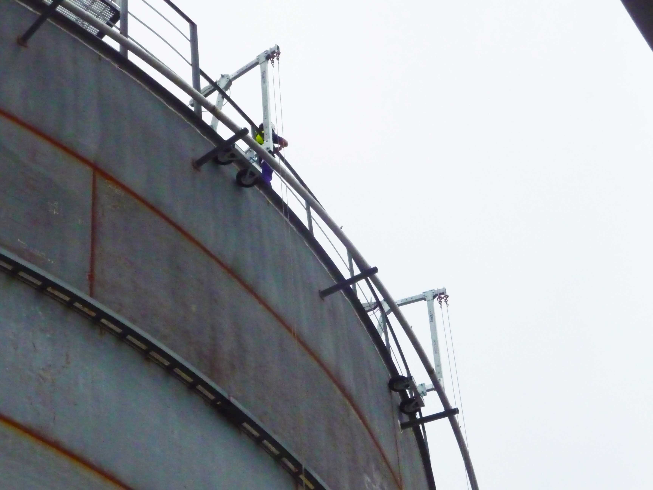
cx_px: 326
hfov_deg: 16.6
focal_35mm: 119
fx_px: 2245
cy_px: 245
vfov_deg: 12.5
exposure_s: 1/1600
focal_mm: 20.3
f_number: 11
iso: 800
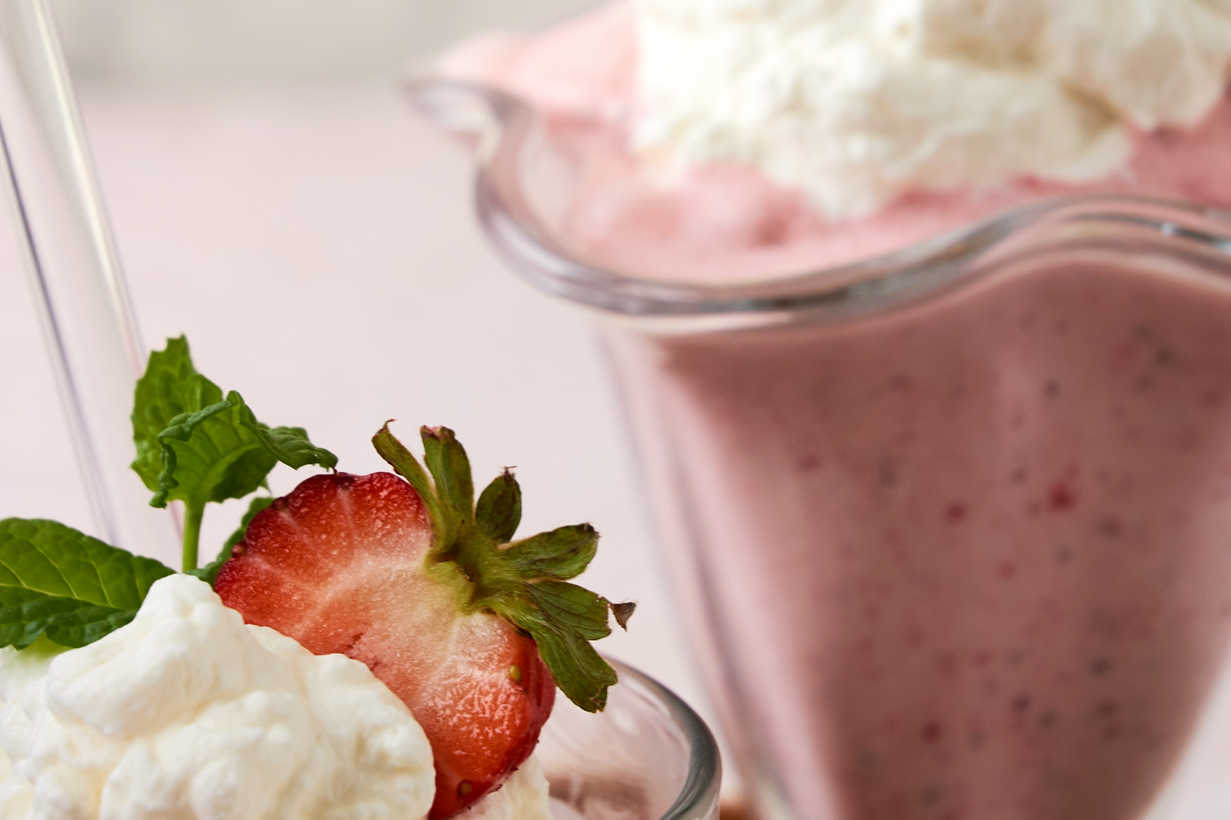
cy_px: 399
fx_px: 7521
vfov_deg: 6.2
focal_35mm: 220
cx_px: 587
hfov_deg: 9.4
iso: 100
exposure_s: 1/100
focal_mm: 70
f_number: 8
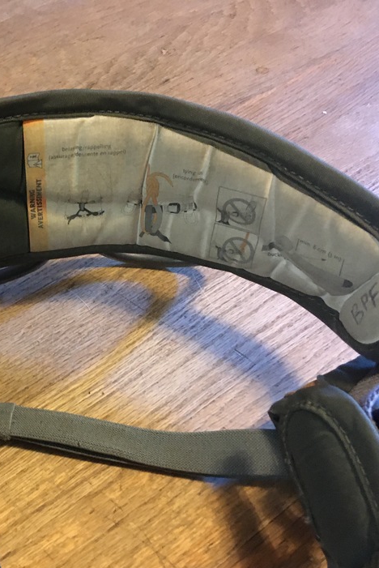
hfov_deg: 29.8
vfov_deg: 45.4
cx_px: 32
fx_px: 678
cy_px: 303
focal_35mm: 43
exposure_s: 1/15
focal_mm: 4.15
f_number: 2.2
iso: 400
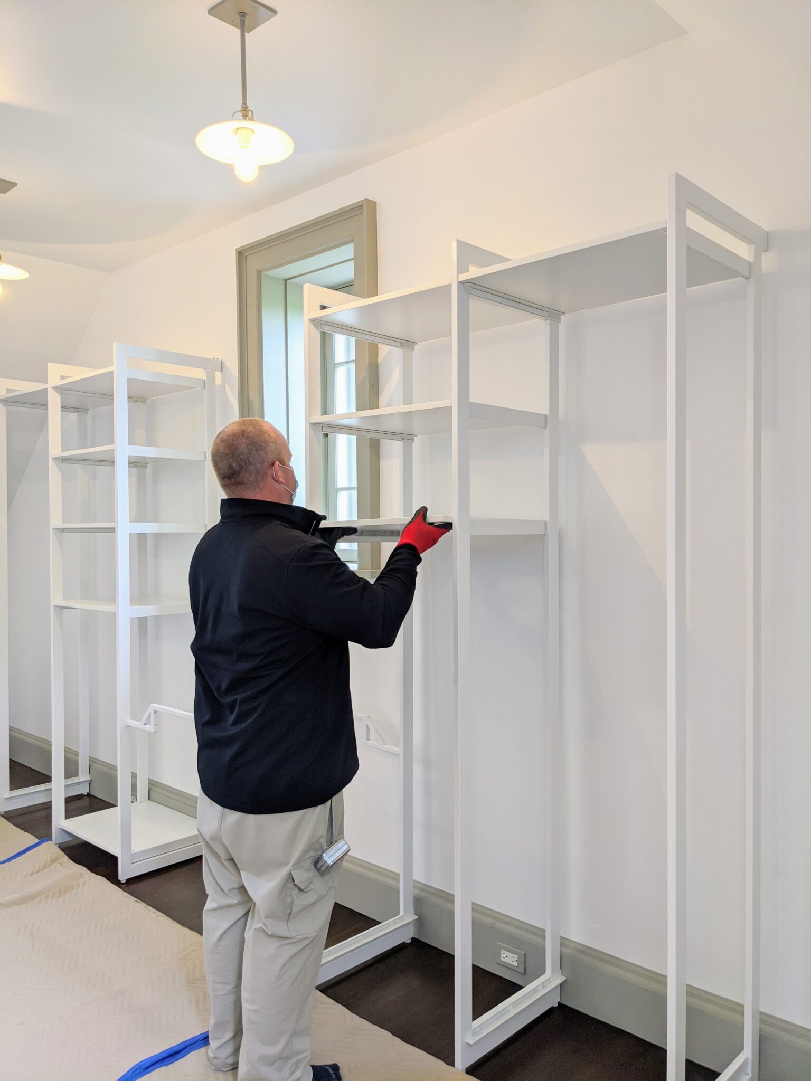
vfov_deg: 65.3
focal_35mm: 27
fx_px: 843
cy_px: 540
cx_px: 406
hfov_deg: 51.4
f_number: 1.73
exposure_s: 1/120
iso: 79
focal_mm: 4.38
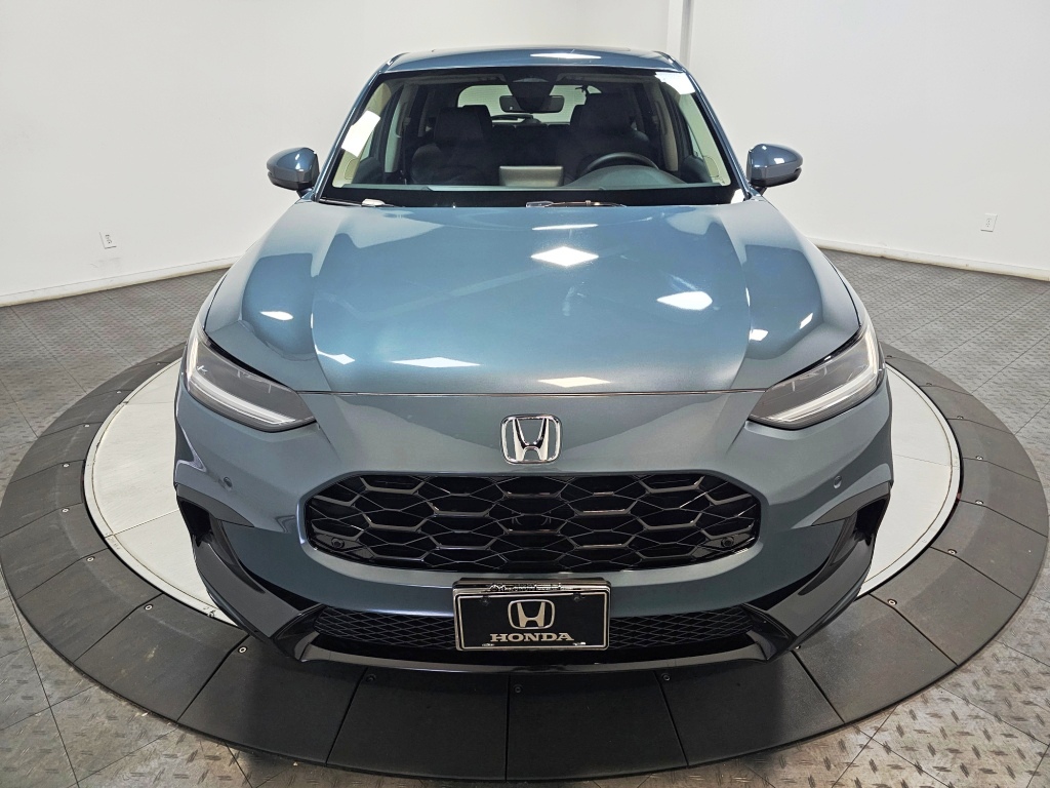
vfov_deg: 58.9
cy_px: 394
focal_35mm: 23
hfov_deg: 73.9
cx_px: 525
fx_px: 698
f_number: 1.7
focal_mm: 6.3
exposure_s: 1/120
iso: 1000
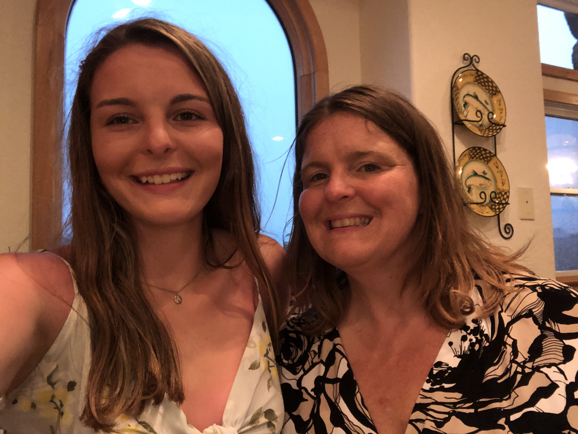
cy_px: 217
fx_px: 535
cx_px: 289
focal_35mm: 32
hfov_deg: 56.8
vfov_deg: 44.2
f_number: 2.2
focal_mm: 2.87
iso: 250
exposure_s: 1/30
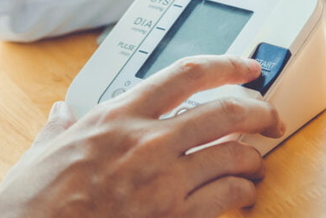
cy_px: -26
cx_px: 352
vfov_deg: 9.6
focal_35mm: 142
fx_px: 1286
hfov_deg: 14.1
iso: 100
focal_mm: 35
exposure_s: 1/250
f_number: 2.2
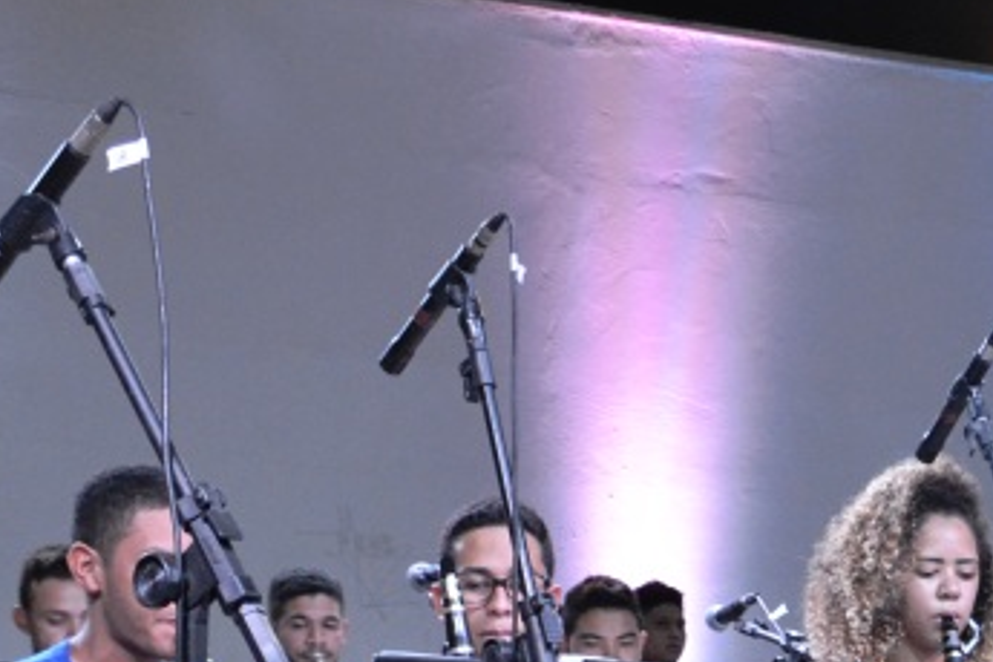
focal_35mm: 89
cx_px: 935
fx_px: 2455
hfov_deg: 22.2
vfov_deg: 14.7
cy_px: 856
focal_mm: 20
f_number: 3.8
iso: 1600
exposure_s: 1/320
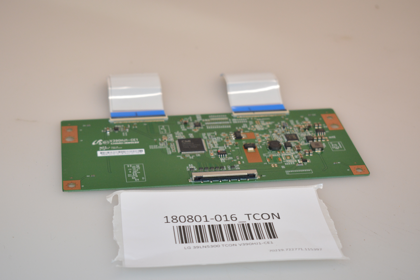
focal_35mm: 70
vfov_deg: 19.5
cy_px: 141
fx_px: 817
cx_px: 180
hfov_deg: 28.8
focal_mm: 40
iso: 800
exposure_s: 1/200
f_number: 5
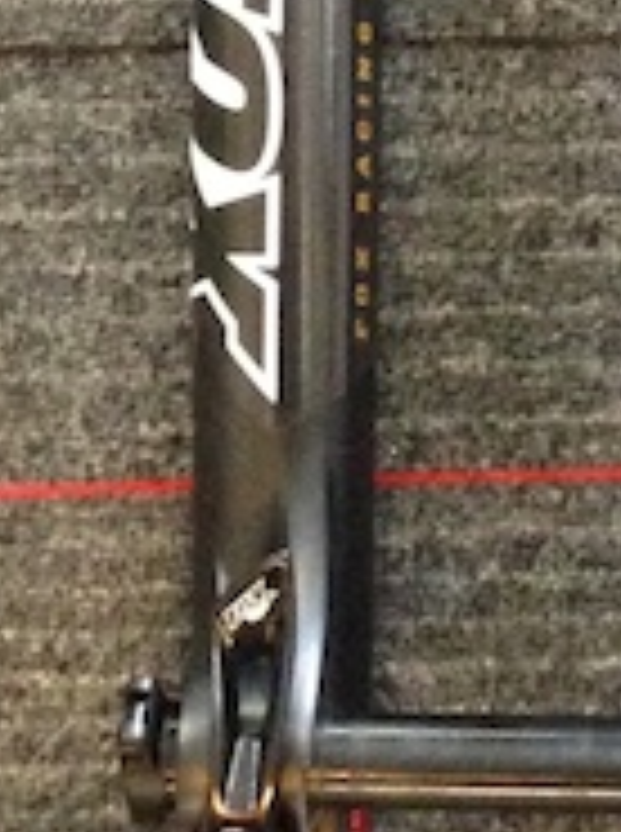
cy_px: -688
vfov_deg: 12.6
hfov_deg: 10.3
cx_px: 536
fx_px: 3432
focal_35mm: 143
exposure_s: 1/15
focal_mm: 4.12
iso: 500
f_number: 2.4
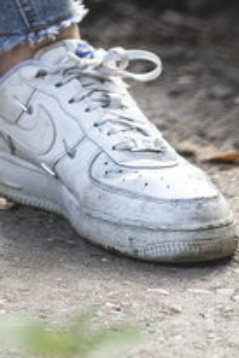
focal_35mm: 444
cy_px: -517
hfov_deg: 3.1
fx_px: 4421
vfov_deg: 4.5
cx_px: -333
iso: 400
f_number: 1.8
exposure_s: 1/160
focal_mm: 85
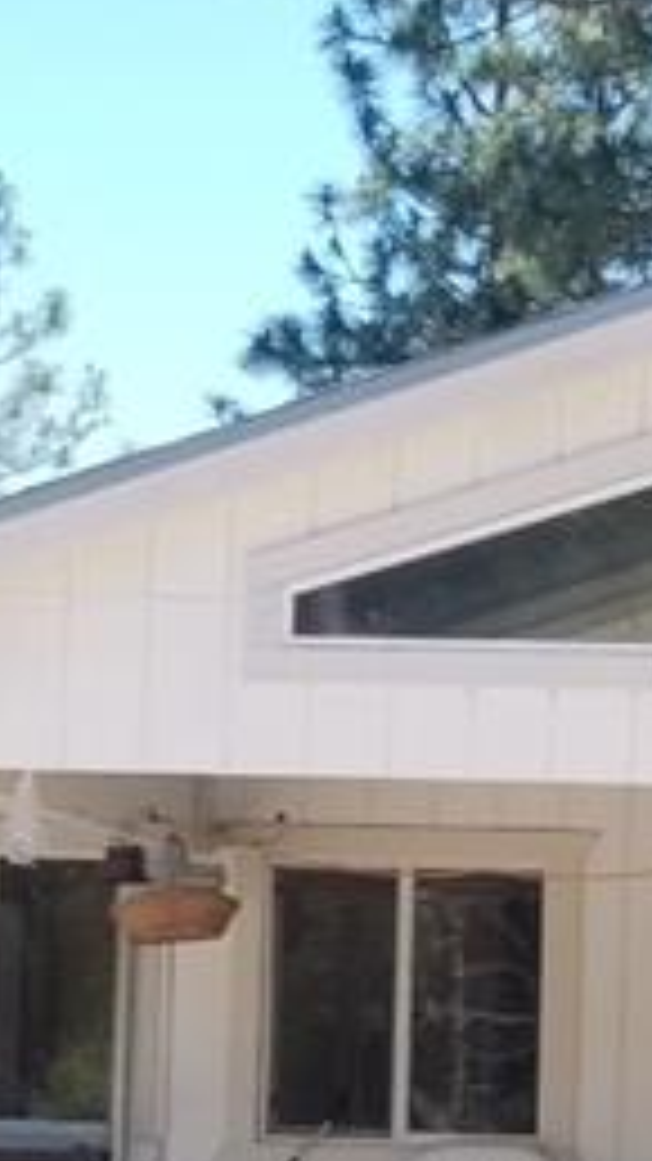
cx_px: 546
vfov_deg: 12.9
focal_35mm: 165
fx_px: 5075
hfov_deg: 7.3
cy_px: 1040
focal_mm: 4.3
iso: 50
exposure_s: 1/774
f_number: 1.7
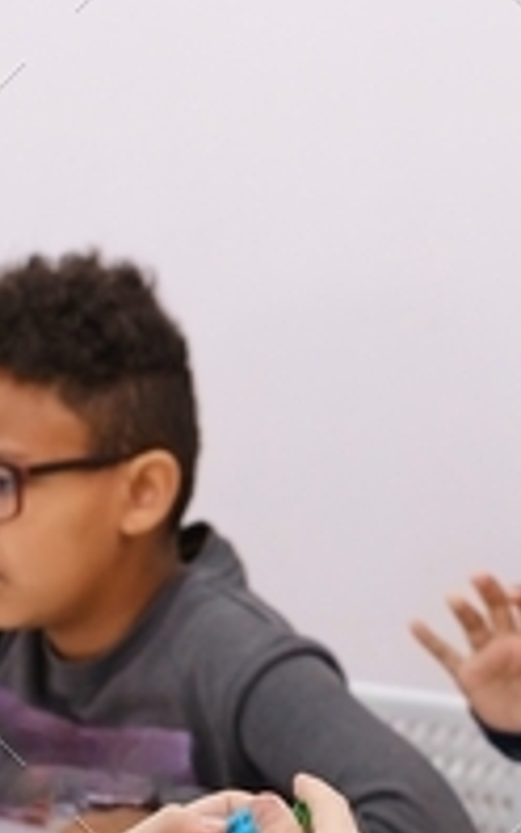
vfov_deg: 13.0
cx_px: 282
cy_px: 608
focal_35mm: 161
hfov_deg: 8.2
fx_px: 3652
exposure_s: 1/200
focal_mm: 35
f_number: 3.6
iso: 640
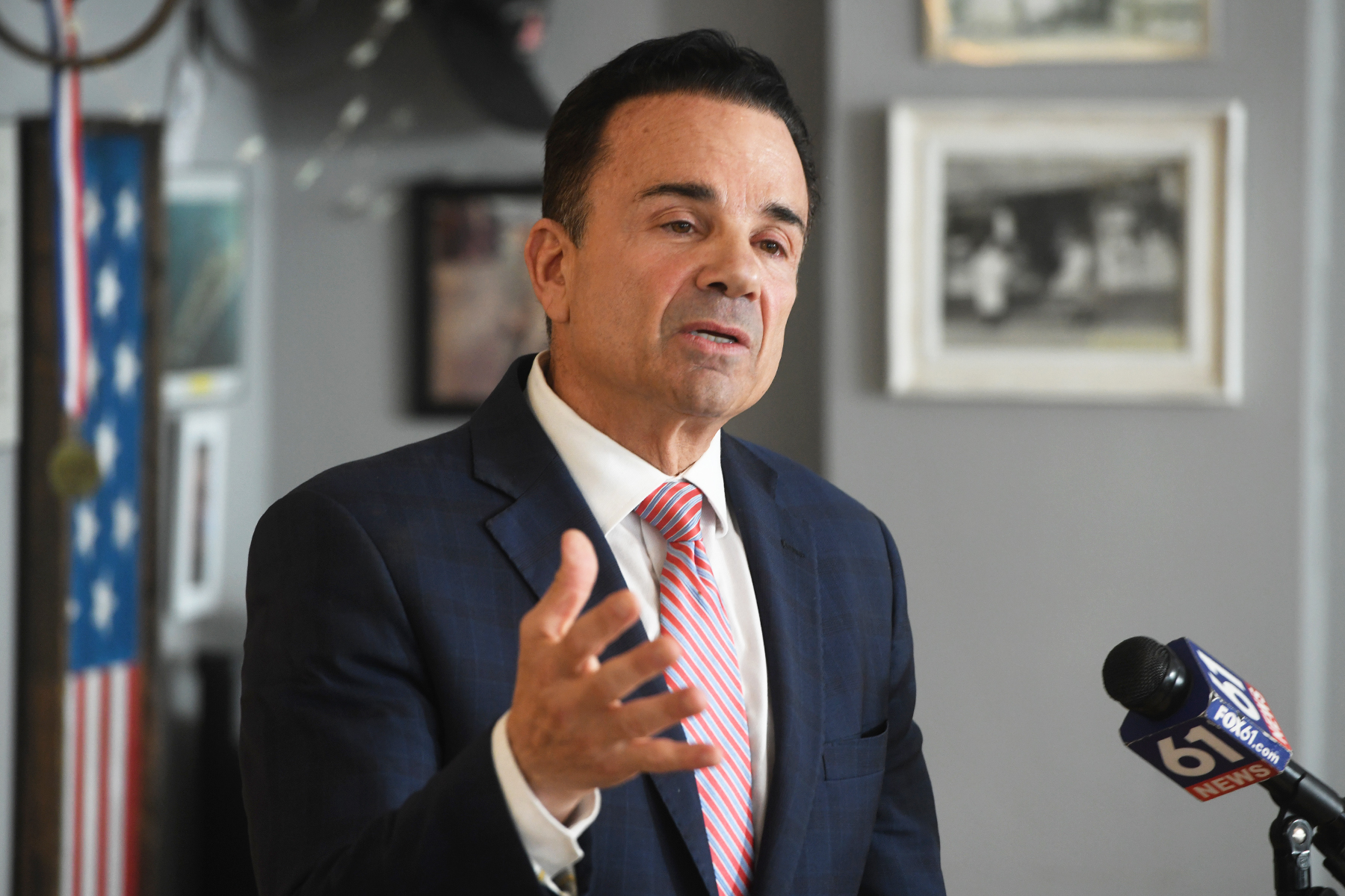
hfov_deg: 10.3
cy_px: 448
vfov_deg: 6.9
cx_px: 672
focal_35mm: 200
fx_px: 7472
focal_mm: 200
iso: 1600
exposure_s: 1/60
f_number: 4.5
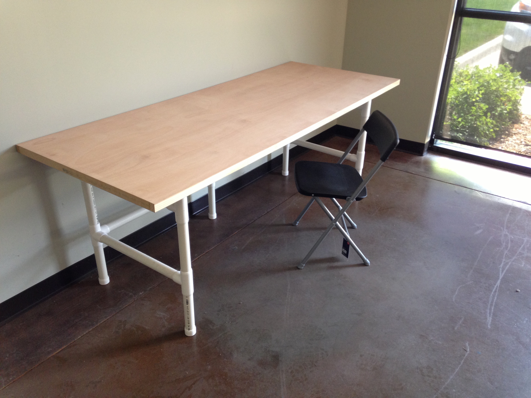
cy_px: 199
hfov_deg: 55.4
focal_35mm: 33
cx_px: 266
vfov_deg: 42.9
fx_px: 506
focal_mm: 4.13
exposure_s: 1/20
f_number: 2.4
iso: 125
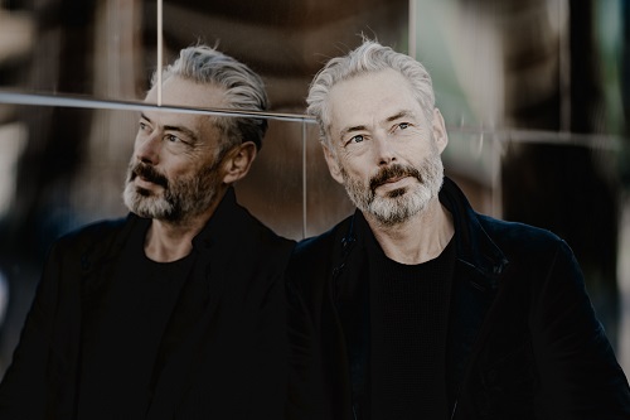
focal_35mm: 135
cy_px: 210
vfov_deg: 10.2
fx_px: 2362
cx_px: 315
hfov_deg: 15.2
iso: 250
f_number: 2
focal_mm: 135
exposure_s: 1/800
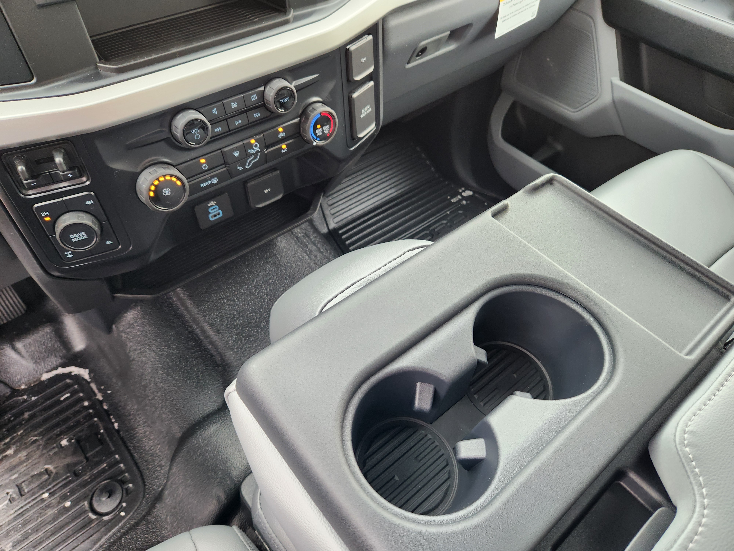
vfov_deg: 58.9
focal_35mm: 23
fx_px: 488
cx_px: 367
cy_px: 276
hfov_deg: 73.9
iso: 200
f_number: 1.8
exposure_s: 1/120
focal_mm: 5.4
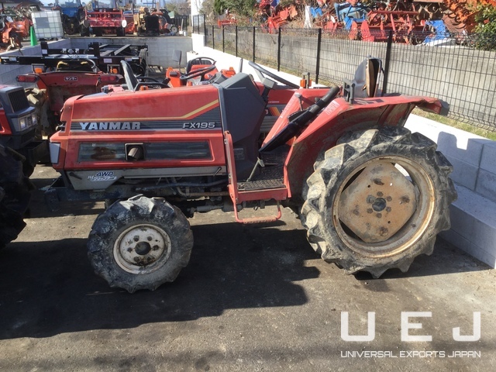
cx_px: 248
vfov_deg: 45.4
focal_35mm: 31
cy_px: 186
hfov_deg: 58.4
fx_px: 444
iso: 25
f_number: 2.4
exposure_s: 1/494
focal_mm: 3.3
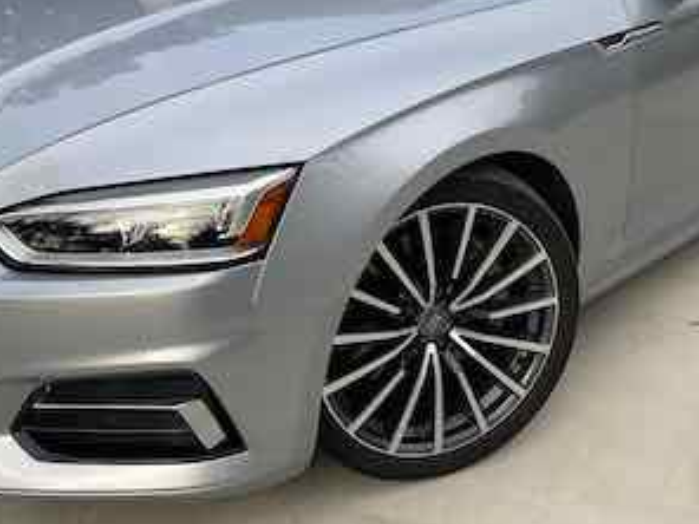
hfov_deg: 35.1
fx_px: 1090
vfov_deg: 26.4
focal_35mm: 54
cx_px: 475
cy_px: 90
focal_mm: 5.1
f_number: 1.6
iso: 32
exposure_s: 1/274
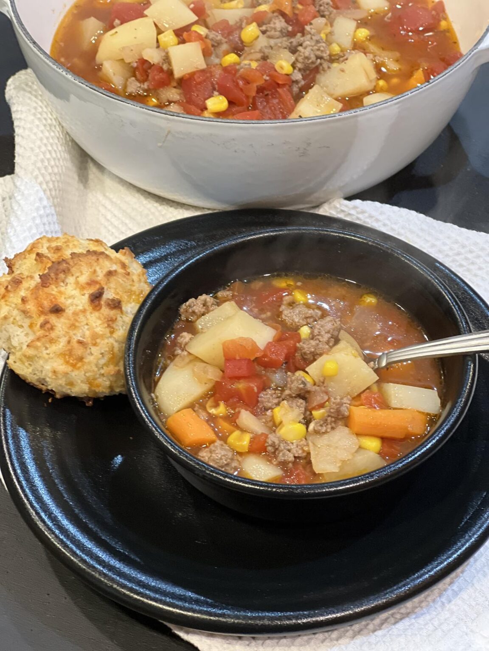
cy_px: 326
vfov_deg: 25.3
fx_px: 1450
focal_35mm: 77
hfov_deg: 19.1
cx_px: 244
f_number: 2.8
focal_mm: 9
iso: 400
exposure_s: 1/40
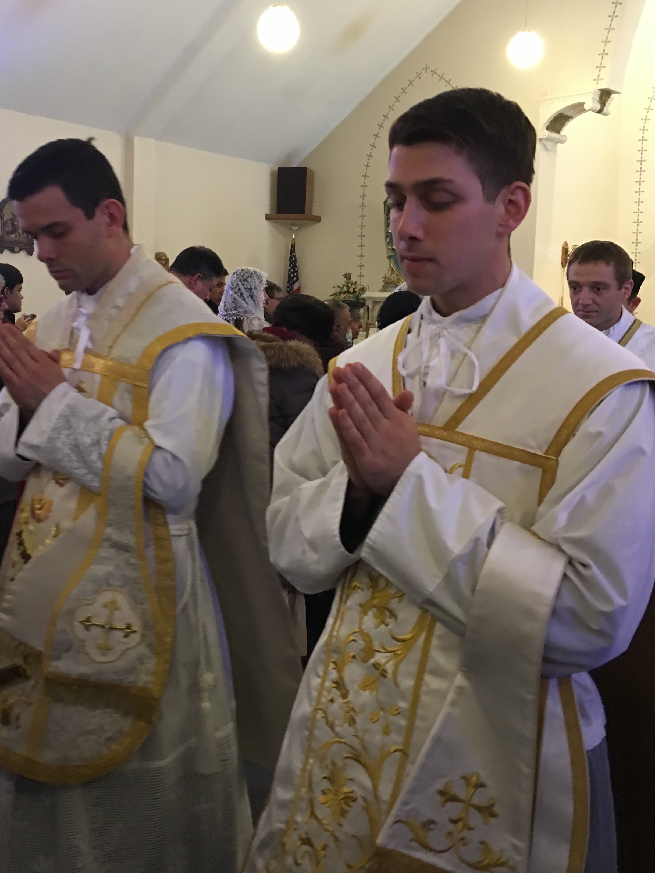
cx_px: 271
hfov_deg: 39.5
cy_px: 391
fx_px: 908
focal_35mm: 36
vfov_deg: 51.3
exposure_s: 1/15
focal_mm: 4.15
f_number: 2.2
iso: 100
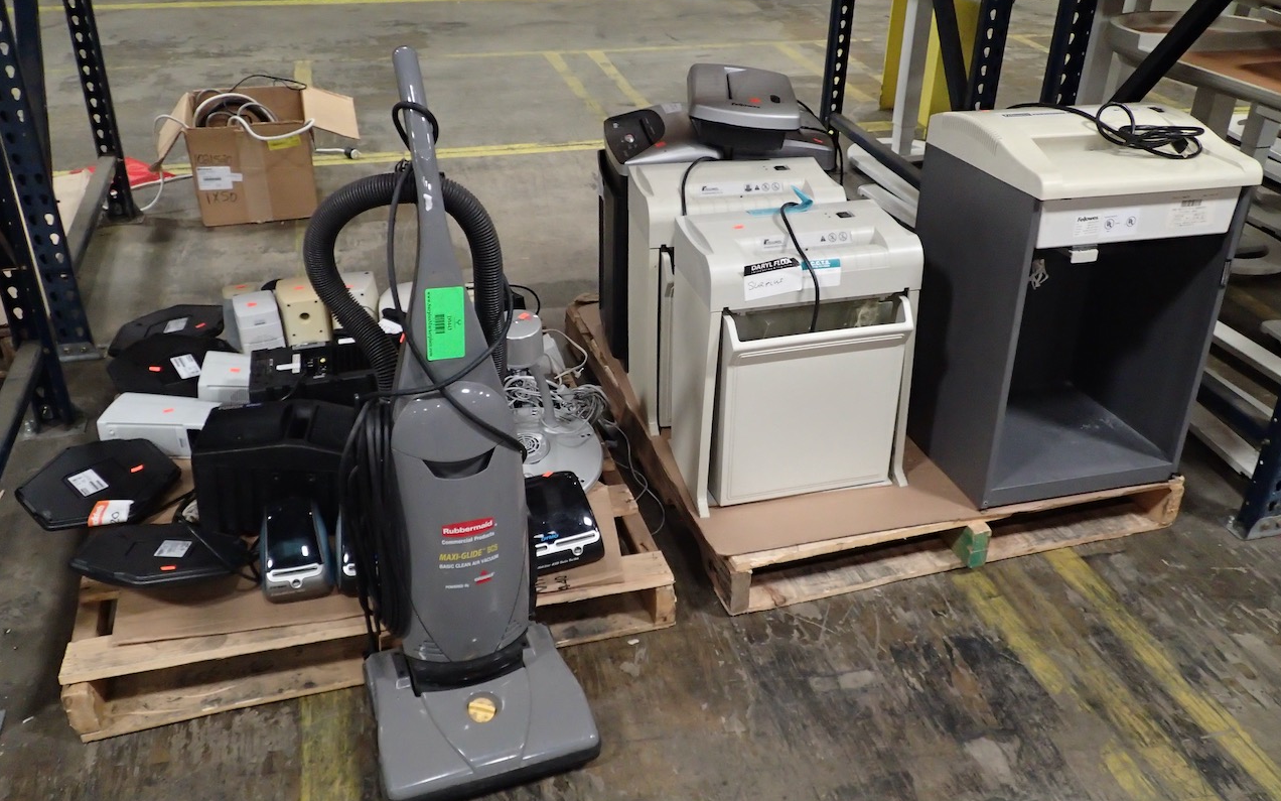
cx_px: 644
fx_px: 1117
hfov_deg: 59.7
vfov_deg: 39.4
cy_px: 440
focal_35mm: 32
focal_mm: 5.5
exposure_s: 1/30
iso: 640
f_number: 2.3
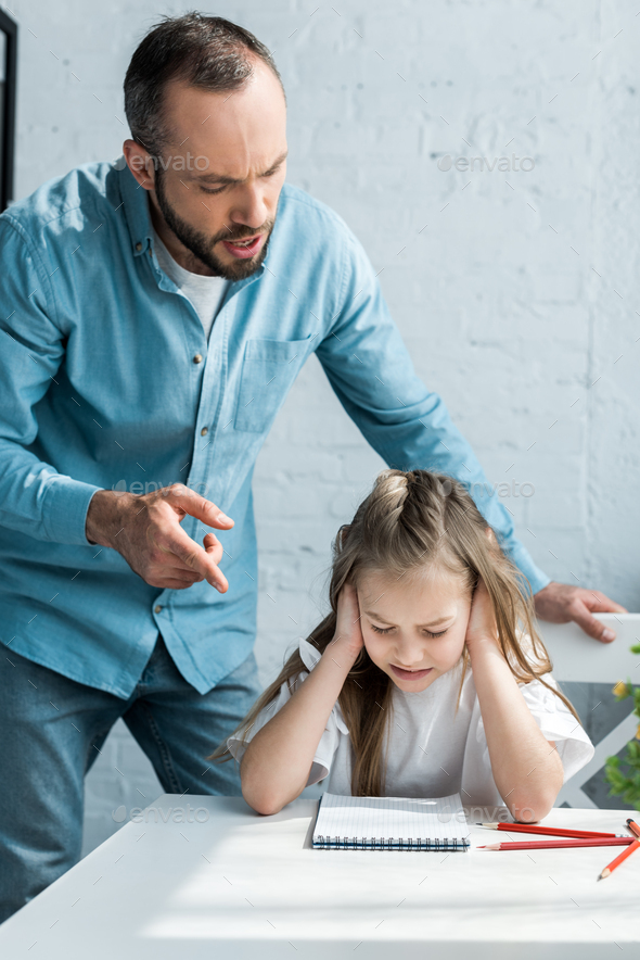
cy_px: 480
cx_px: 320
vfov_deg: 39.6
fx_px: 1332
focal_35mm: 50
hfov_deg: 27.0
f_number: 4
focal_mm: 50
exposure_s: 1/160
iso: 100
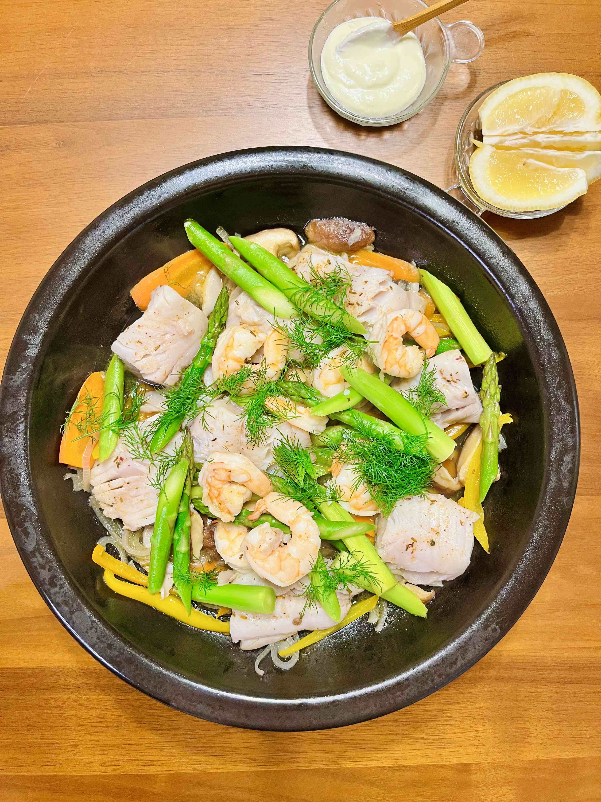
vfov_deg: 67.3
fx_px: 602
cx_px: 300
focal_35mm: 26
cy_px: 401
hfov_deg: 53.1
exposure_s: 1/60
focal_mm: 5.1
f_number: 1.6
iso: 160
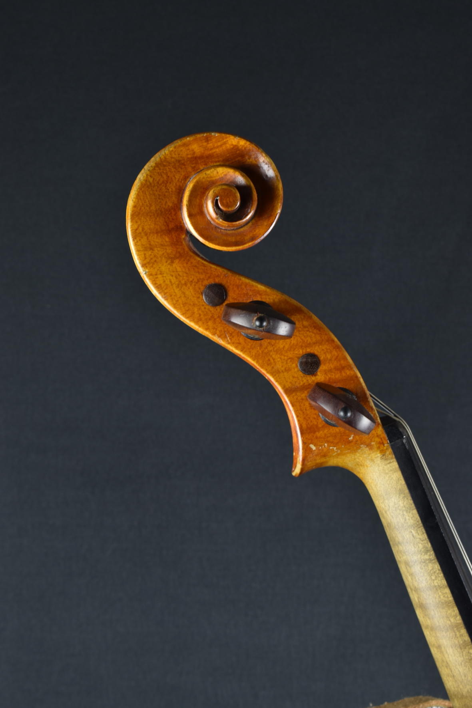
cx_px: 236
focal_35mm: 82
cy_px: 354
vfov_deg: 24.6
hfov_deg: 16.5
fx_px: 1623
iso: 100
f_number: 11
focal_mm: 55
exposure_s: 1
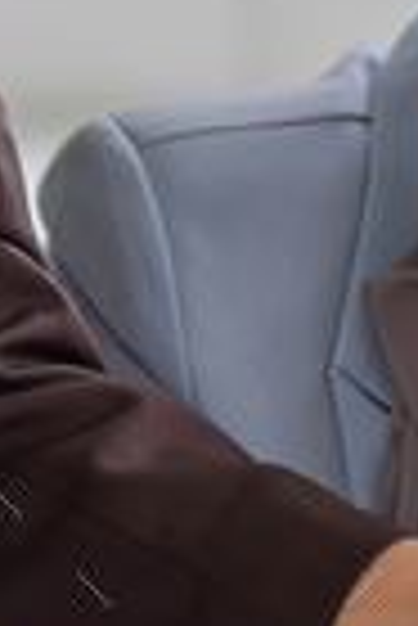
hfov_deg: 2.9
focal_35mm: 476
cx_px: 207
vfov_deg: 4.3
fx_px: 8269
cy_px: 16
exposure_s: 1/350
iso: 160
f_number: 1.4
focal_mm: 50
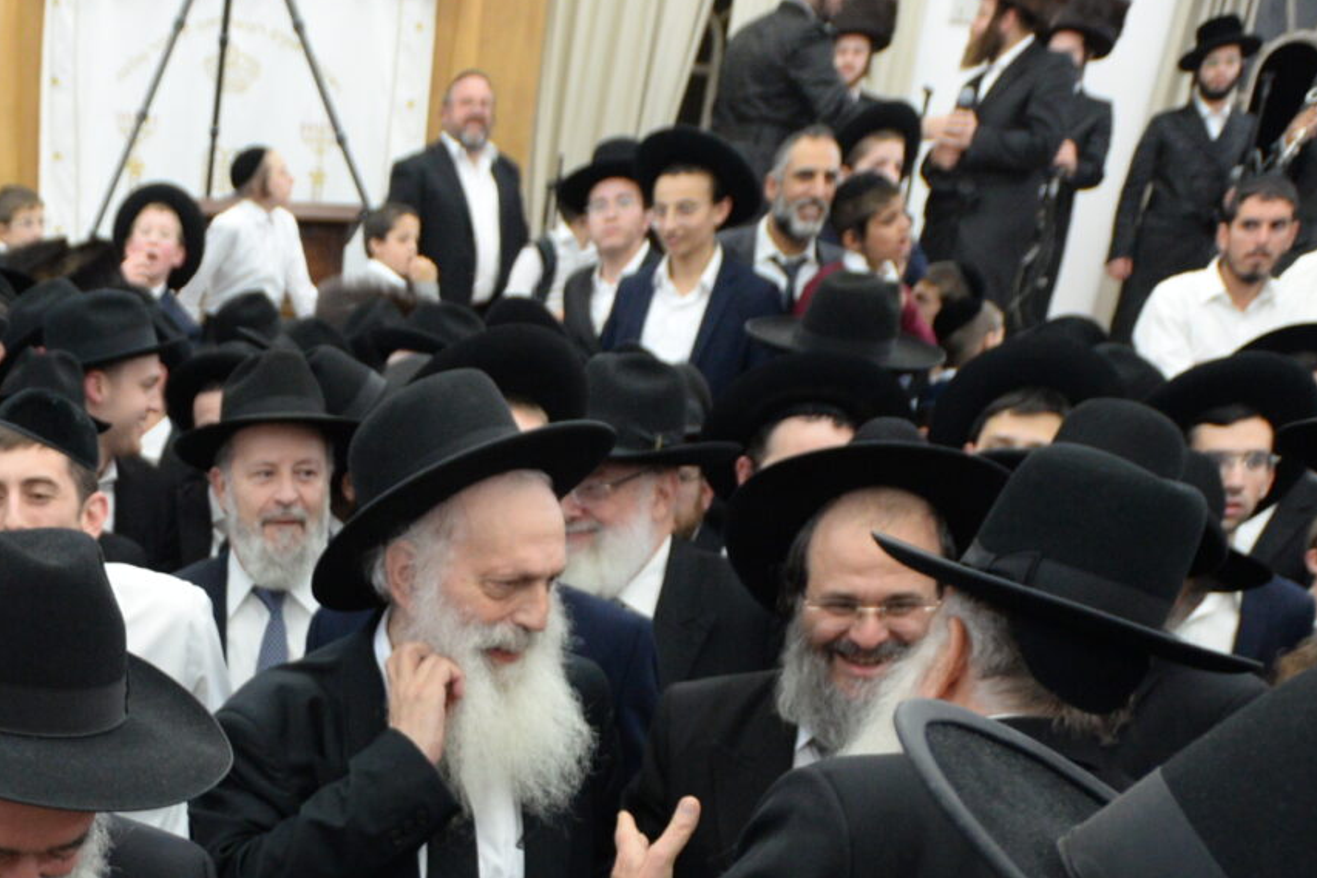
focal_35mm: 51
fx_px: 1866
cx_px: 22
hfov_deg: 35.4
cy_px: 1160
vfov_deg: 23.3
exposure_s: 1/320
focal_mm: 17
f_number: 4
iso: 1600
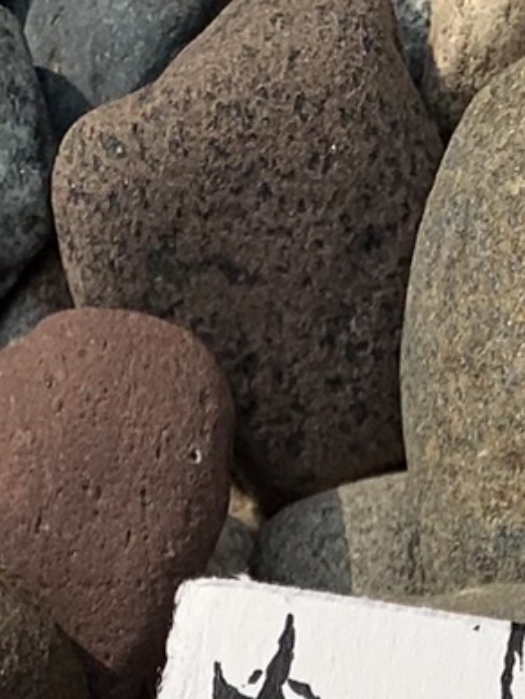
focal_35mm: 137
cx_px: 153
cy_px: 1768
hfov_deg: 10.8
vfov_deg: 11.5
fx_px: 2769
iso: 25
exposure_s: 1/4098
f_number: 1.8
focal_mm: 4.25
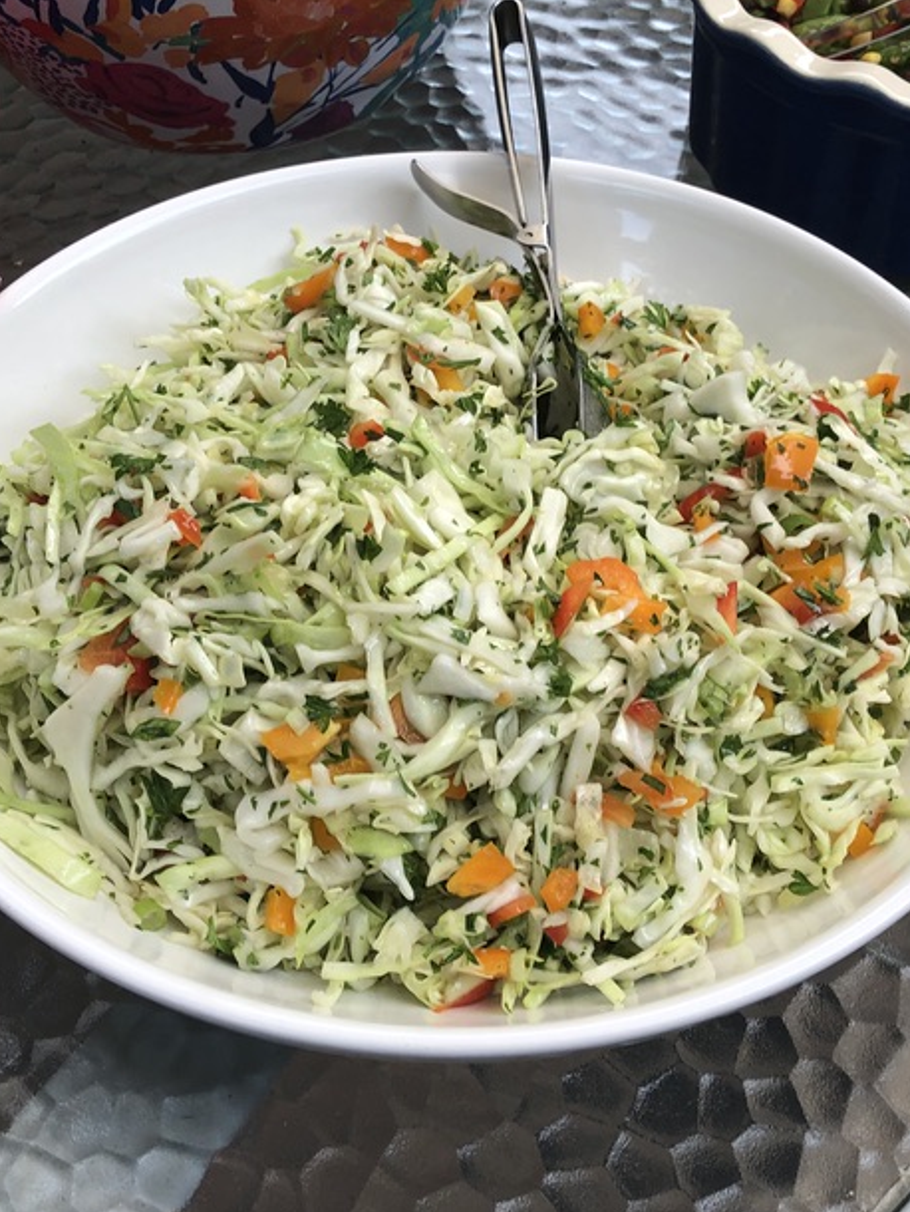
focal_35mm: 47
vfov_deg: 40.3
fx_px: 1646
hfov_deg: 30.9
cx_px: 439
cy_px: 523
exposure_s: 1/120
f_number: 1.8
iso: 25
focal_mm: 4
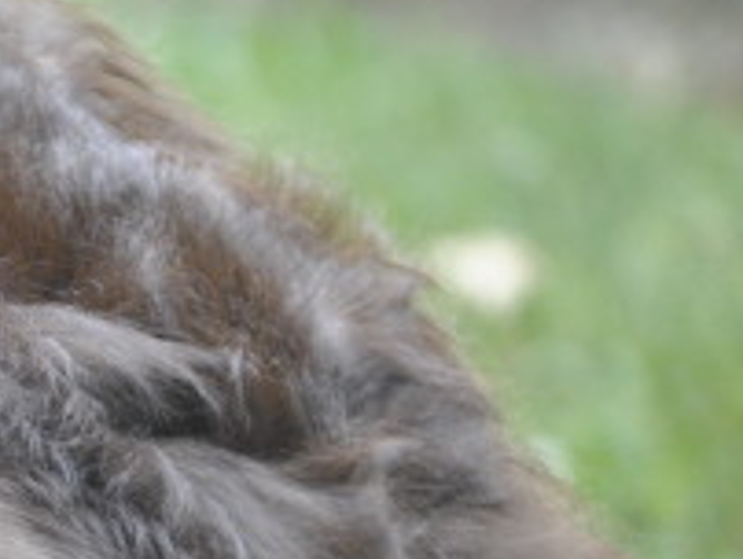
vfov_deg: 2.9
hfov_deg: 3.8
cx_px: -427
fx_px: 11192
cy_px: 713
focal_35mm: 521
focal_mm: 95
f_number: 4.5
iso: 800
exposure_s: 1/250
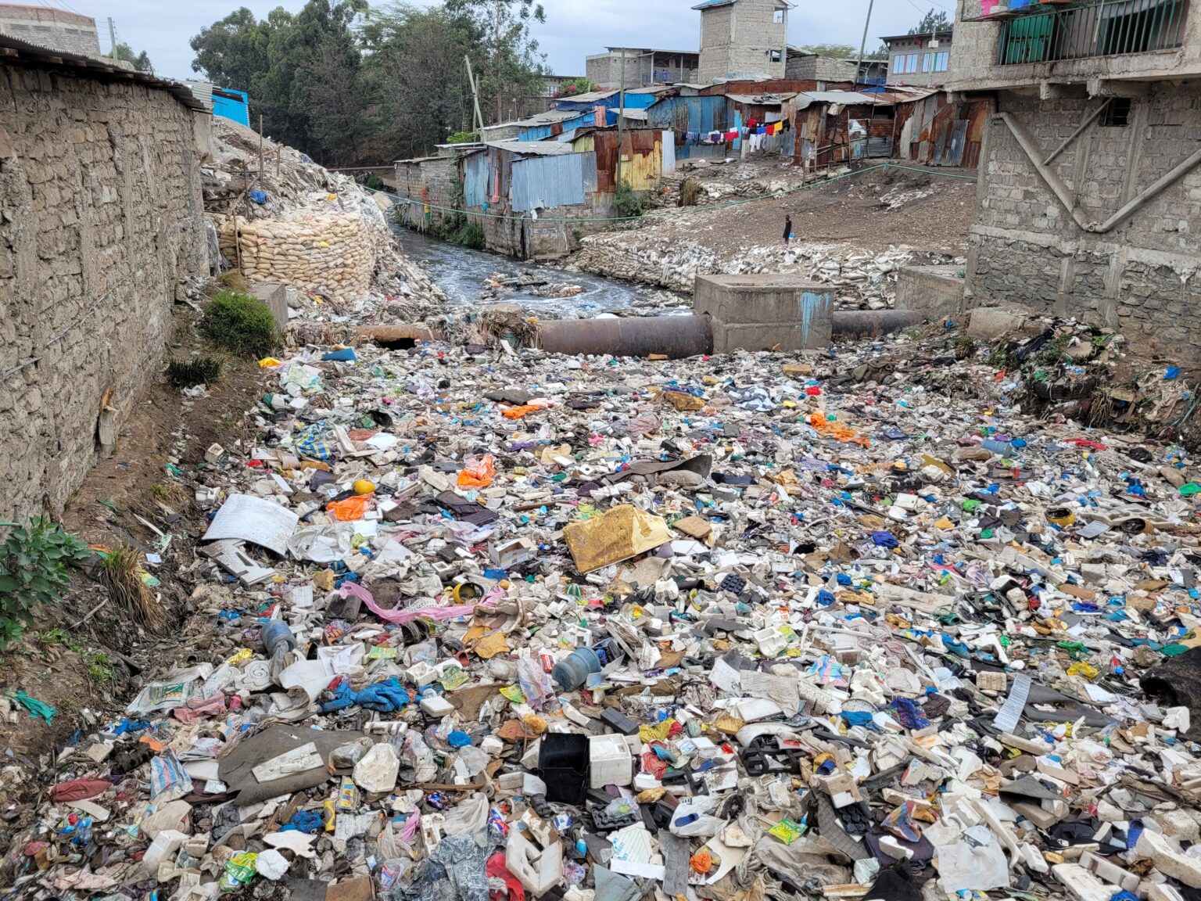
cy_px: 450
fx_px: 902
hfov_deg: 67.3
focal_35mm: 26
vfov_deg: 53.1
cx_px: 600
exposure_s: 1/926
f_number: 1.8
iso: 40
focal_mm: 5.4
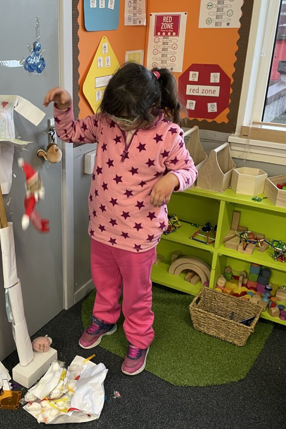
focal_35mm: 37
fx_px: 441
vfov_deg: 51.9
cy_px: 209
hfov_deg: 35.2
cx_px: 76
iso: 80
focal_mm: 4.2
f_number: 1.6
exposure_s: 1/50
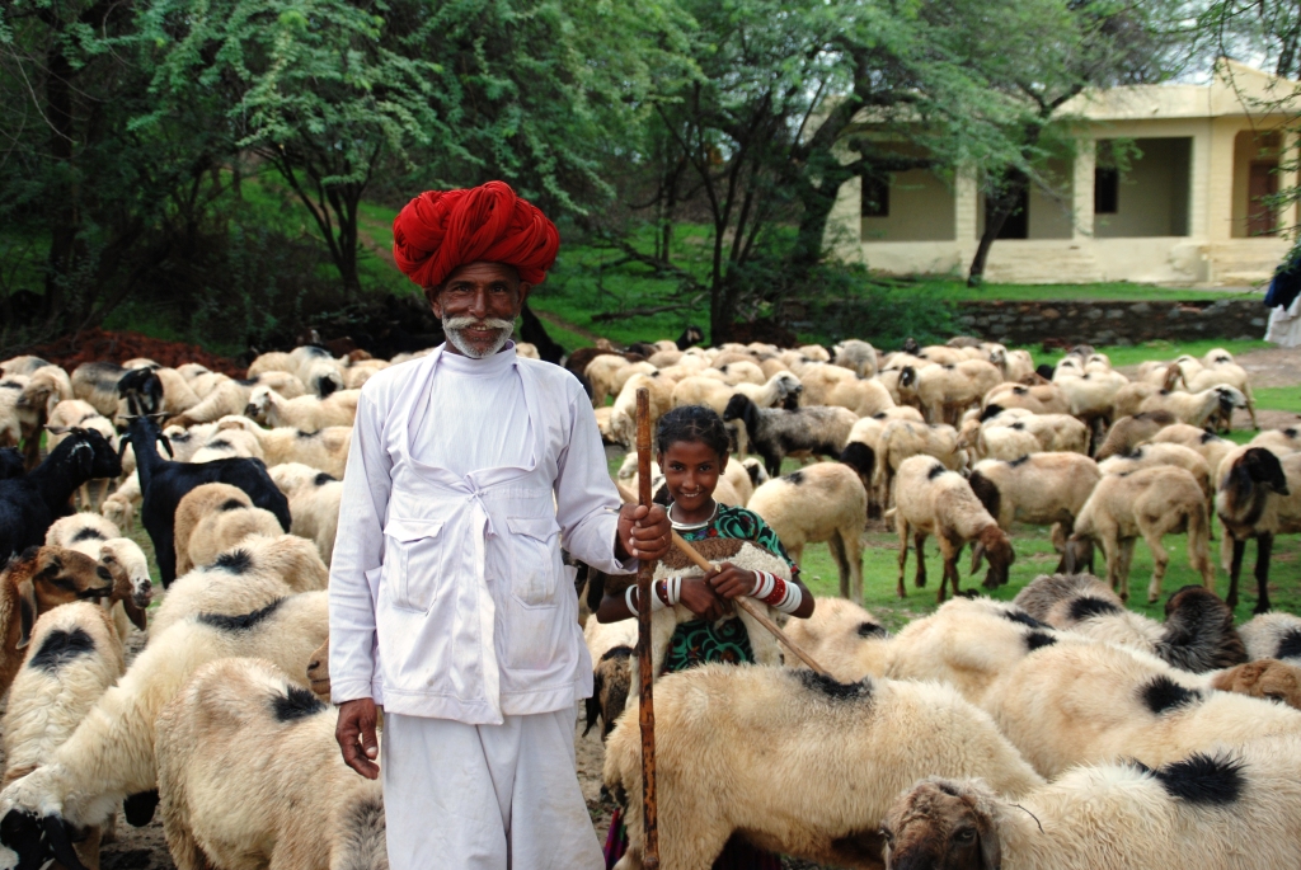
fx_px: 1736
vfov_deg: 28.1
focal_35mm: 48
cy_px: 435
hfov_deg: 41.1
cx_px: 650
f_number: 4.2
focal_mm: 32
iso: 200
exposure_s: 1/160
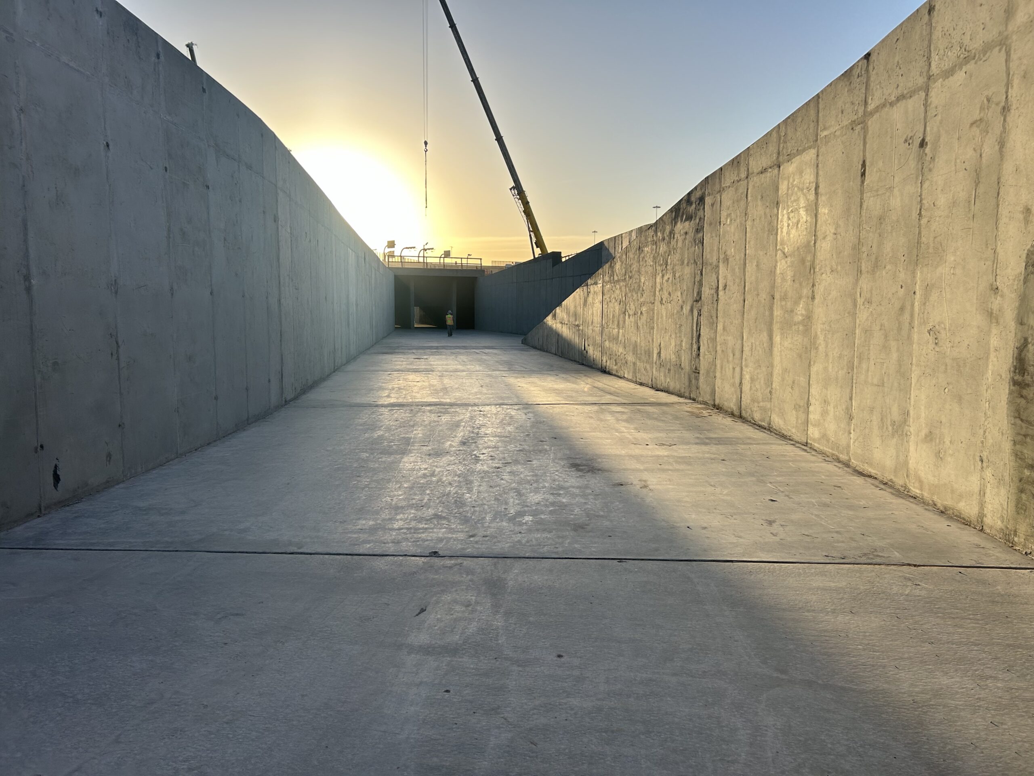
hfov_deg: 67.3
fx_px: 777
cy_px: 388
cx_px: 517
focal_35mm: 26
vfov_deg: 53.1
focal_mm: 5.7
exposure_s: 1/2299
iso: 50
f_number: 1.5
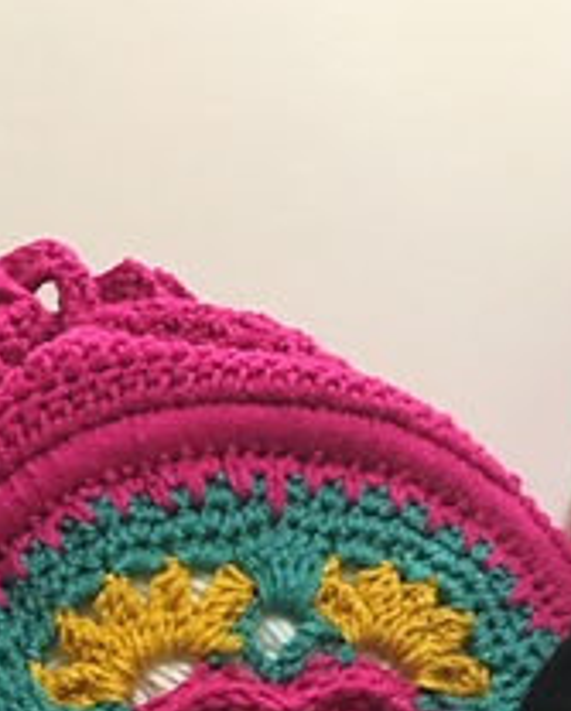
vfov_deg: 25.7
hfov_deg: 22.5
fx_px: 1433
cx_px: 272
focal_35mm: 68
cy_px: 786
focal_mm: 4.15
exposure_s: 1/15
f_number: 2.2
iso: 64
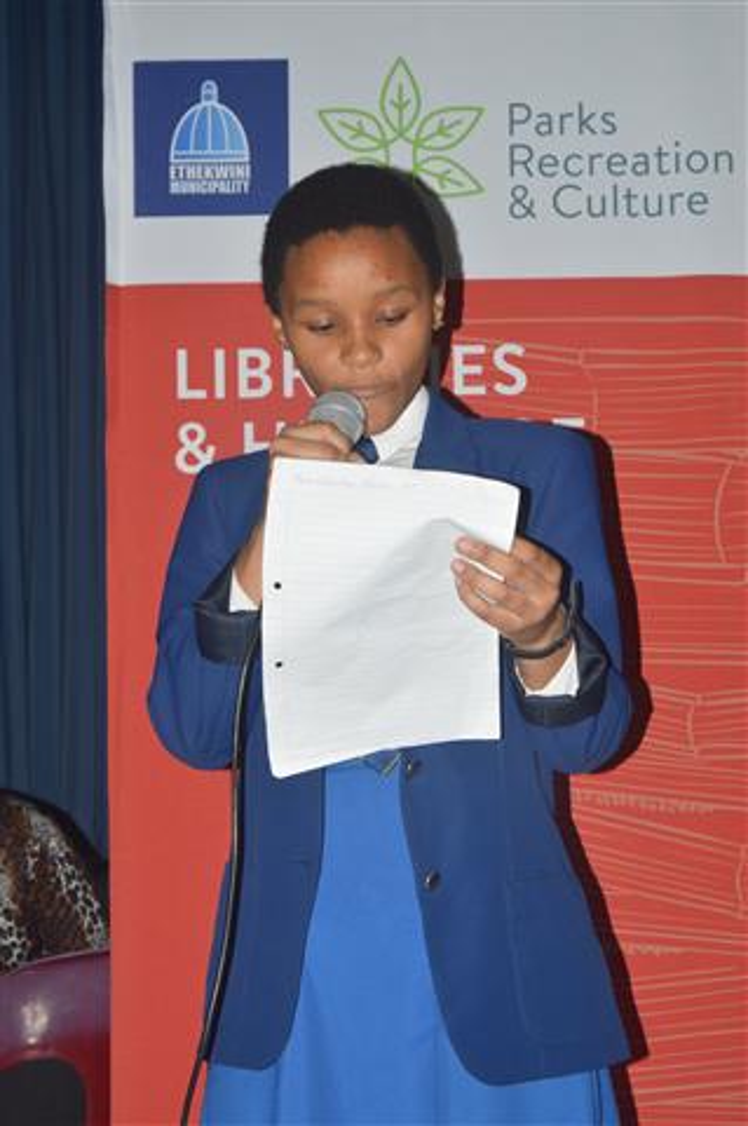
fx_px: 2623
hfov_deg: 16.2
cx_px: 374
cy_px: 563
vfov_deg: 24.2
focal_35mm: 84
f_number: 7.1
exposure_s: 1/200
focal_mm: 56
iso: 400
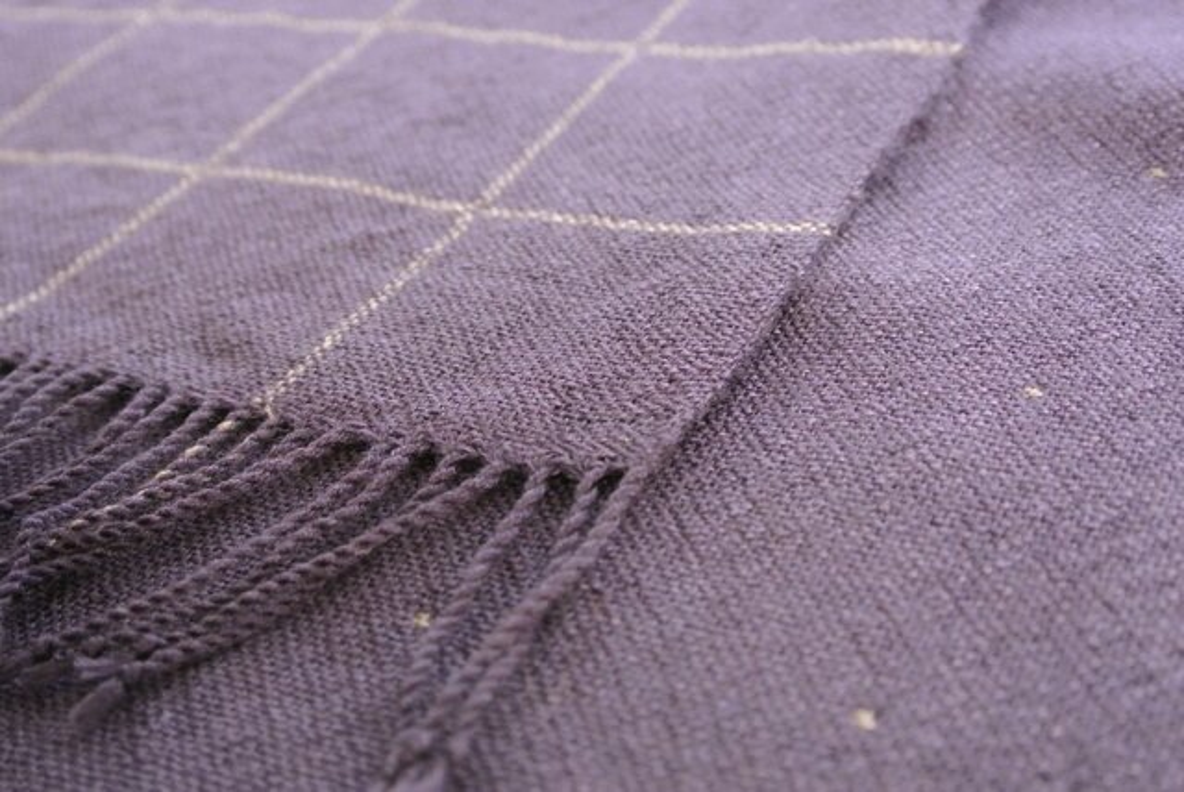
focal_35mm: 61
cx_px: 592
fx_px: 2008
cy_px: 396
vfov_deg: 22.3
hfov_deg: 32.9
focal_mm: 22.7
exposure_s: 1/80
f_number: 5
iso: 3200
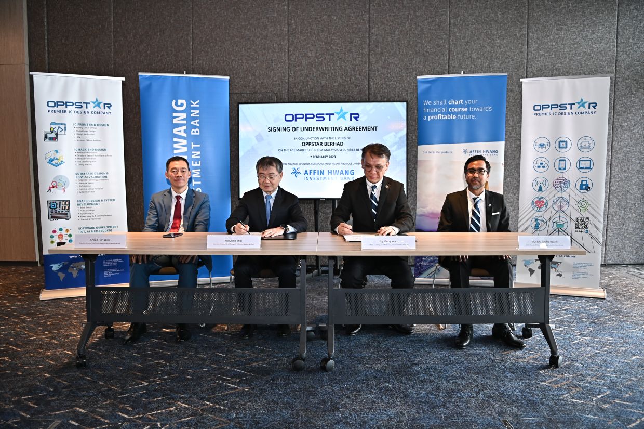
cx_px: 322
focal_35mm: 24
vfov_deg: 53.1
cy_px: 214
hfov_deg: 73.8
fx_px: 429
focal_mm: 24
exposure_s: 1/100
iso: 500
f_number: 2.8
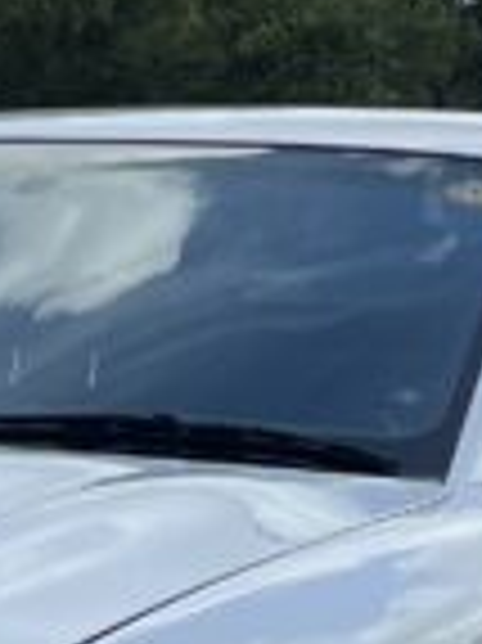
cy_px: 495
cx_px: -284
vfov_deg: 10.8
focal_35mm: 182
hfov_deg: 8.0
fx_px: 3384
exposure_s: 1/4831
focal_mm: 5.7
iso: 50
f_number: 1.5
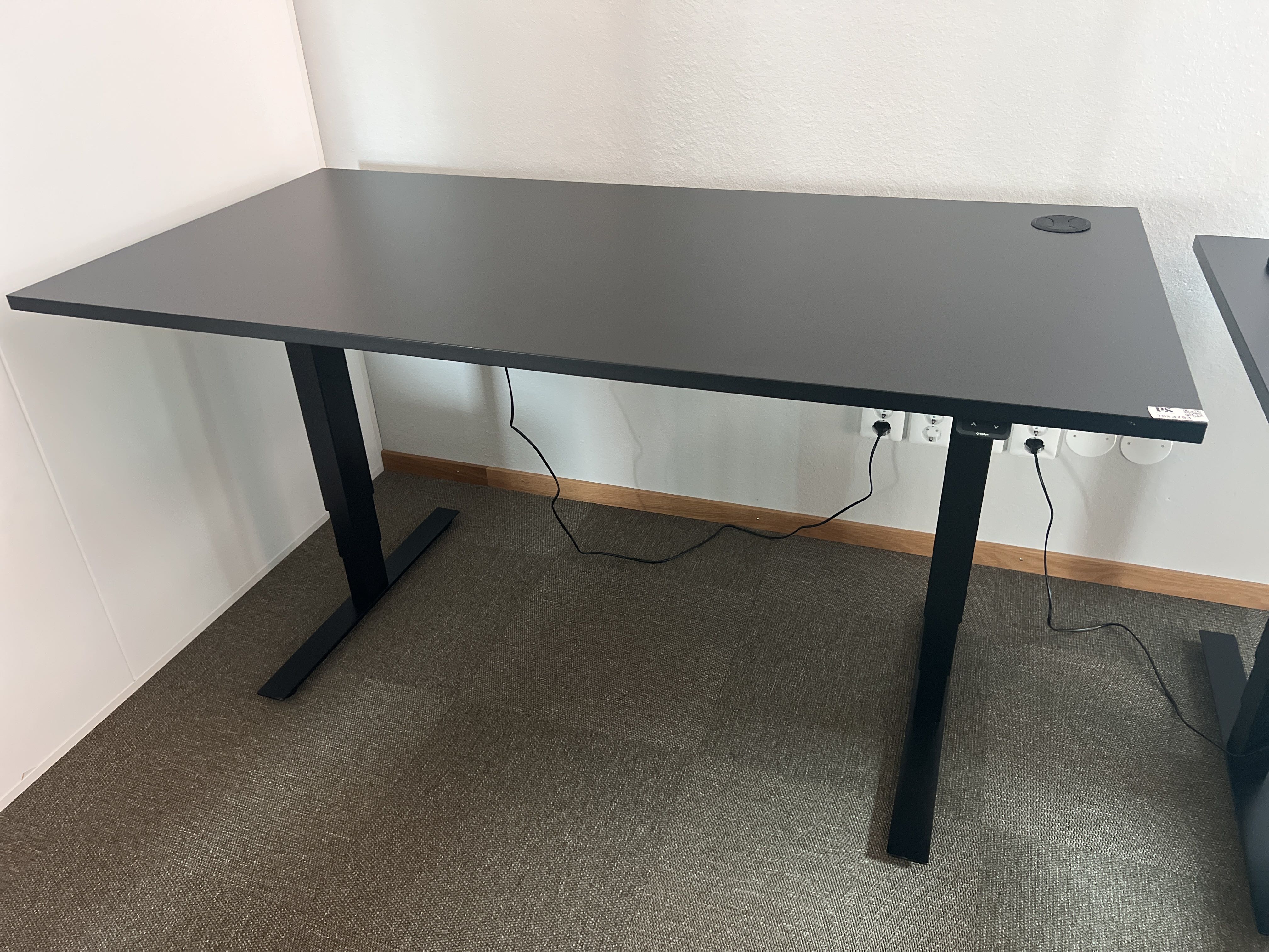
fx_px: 953
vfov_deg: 53.1
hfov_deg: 67.3
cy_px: 476
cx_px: 634
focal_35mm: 26
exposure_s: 1/52
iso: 500
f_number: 1.5
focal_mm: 5.7
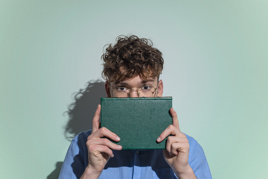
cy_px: 90
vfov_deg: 22.6
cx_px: 134
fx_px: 447
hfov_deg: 33.4
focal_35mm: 60
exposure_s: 1/160
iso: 50
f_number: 8
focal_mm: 60
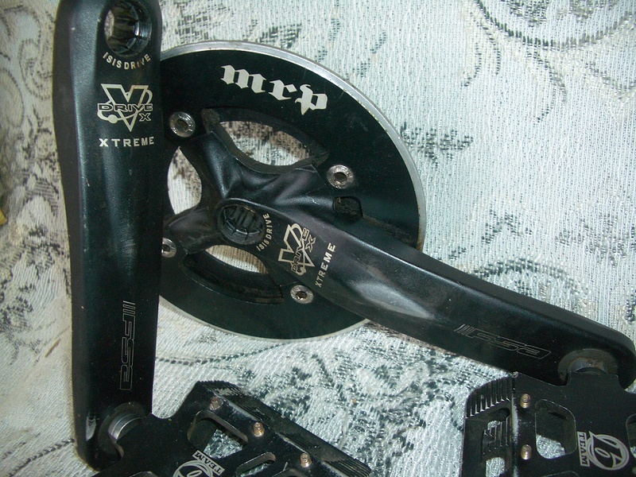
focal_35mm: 35
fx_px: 643
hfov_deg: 52.6
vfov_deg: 40.7
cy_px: 238
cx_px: 318
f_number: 2.6
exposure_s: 1/60
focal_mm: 5.8
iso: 100
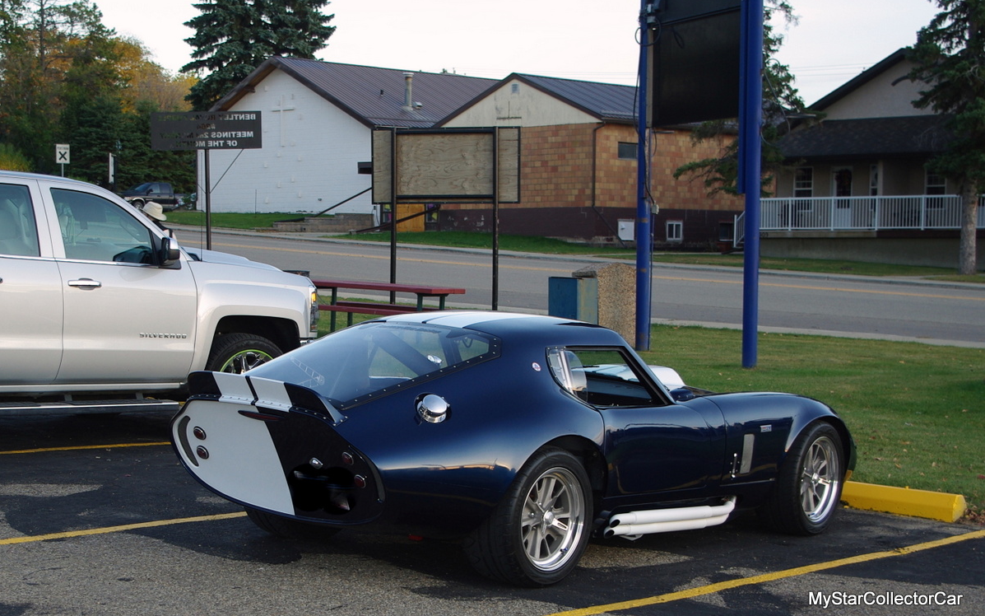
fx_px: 1262
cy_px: 300
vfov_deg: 27.4
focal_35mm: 47
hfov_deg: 42.6
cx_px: 492
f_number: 4
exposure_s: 1/45
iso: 100
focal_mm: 30.63
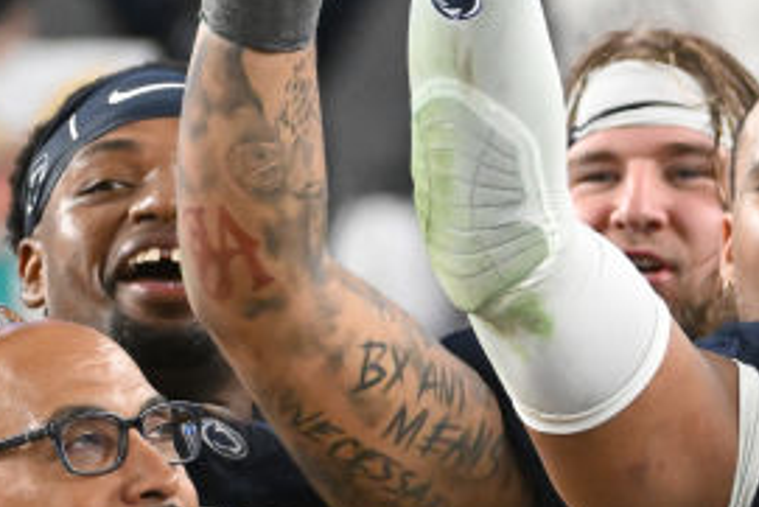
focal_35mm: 755
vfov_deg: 1.8
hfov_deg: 2.7
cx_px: 1081
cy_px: 225
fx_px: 15926
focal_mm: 200
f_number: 4
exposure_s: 1/2000
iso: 8000
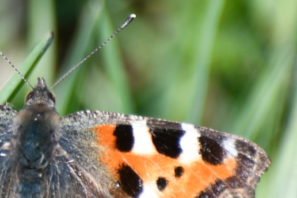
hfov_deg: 0.9
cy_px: 66
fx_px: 18421
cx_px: -56
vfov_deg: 0.6
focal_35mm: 2233
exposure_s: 1/500
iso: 200
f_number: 7.1
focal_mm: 300
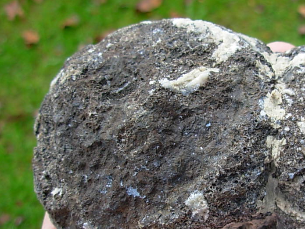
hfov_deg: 33.7
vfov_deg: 26.0
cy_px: 153
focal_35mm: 56
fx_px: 493
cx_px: 224
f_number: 2.9
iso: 50
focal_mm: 6.3
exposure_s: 1/42.7
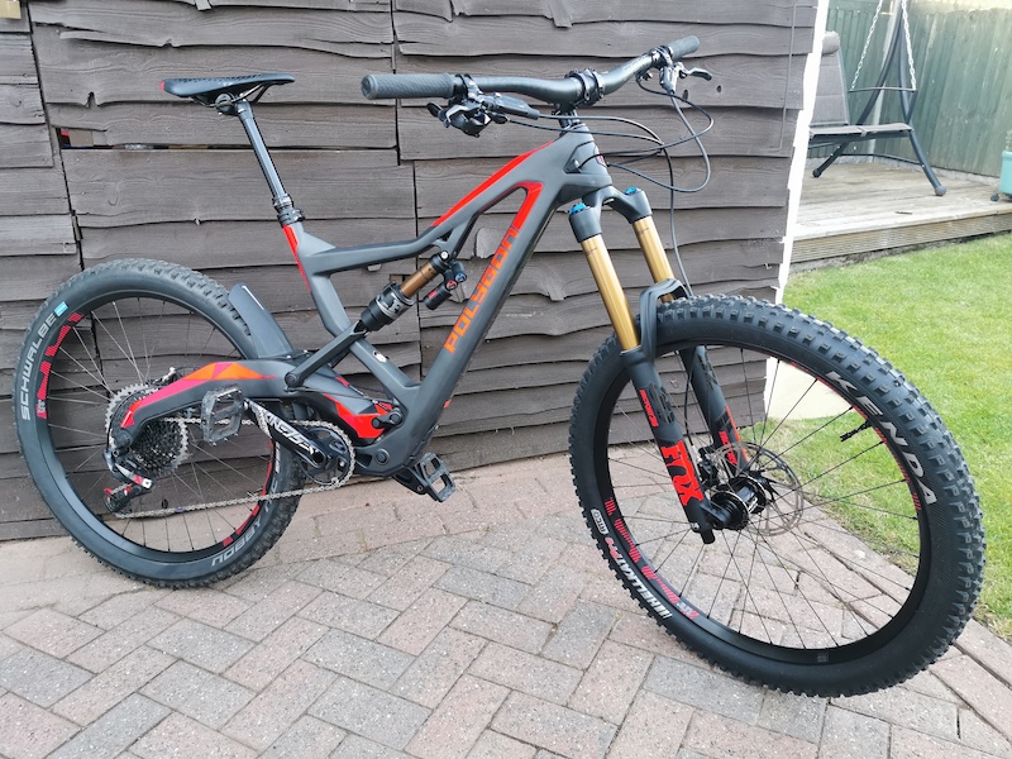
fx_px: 789
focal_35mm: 27
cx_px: 506
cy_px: 380
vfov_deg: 51.4
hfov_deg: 65.3
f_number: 1.6
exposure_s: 1/100
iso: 200
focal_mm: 5.56
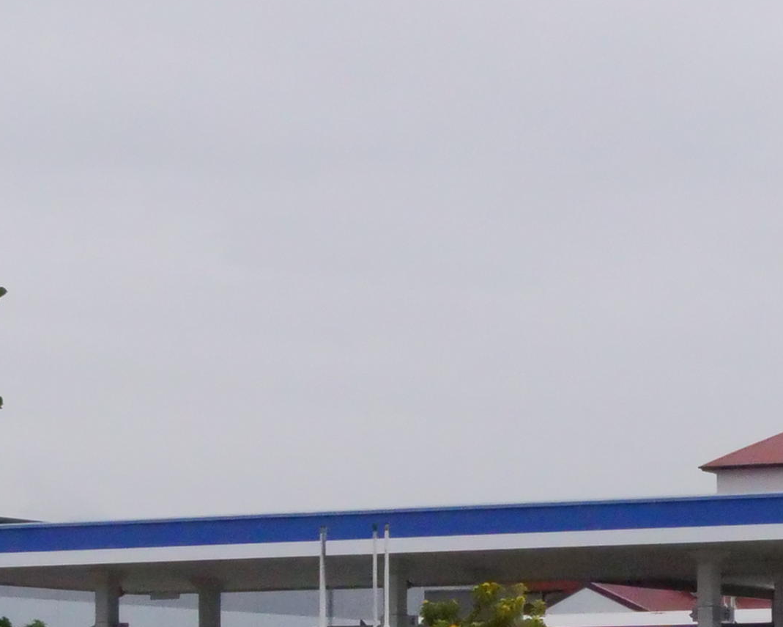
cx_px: 722
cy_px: 619
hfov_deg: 13.9
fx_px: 3175
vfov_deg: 11.2
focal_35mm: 137
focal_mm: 15
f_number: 11
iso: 3200
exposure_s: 1/800
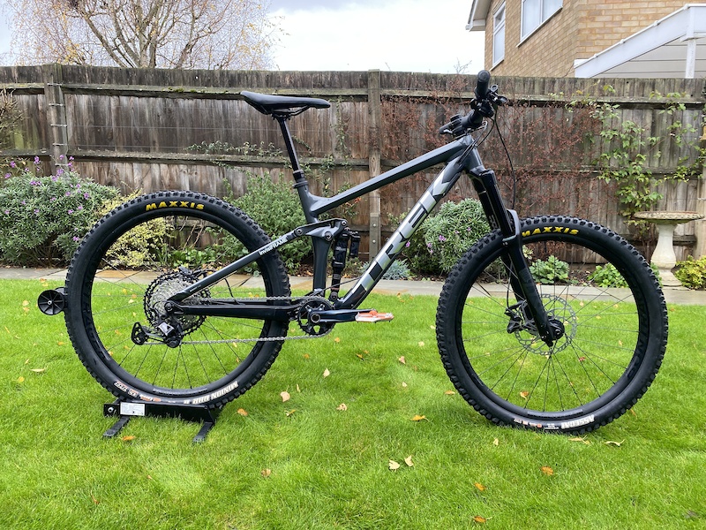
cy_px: 265
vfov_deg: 53.1
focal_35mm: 26
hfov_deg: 67.3
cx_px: 353
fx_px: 530
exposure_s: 1/121
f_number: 1.8
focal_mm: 4.25
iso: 50
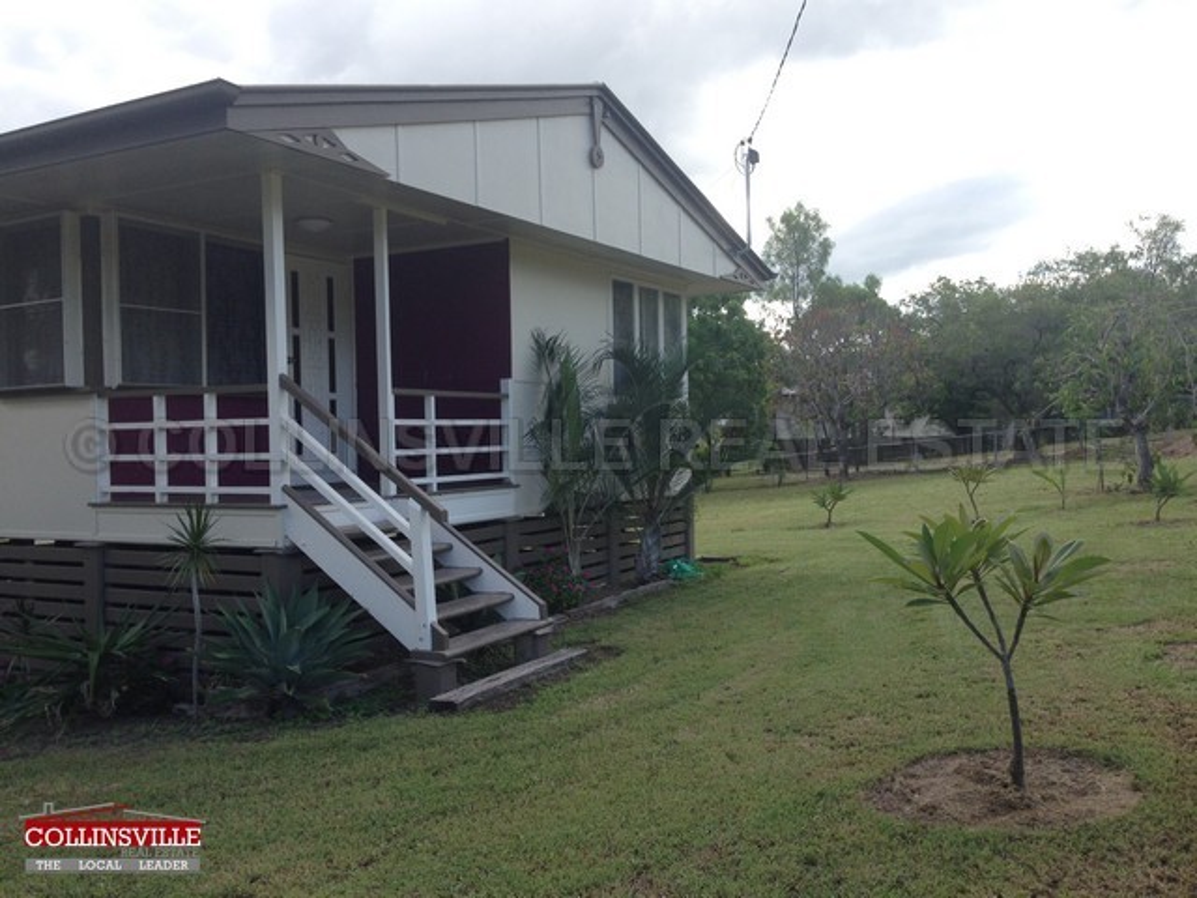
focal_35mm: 33
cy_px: 449
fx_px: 1141
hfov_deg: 55.4
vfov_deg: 42.9
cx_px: 598
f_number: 2.4
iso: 50
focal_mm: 4.12
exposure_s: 1/374
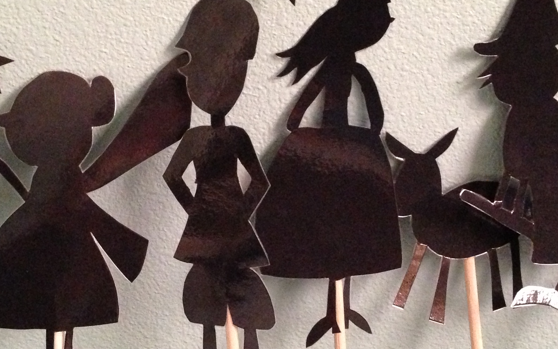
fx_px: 1095
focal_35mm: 72
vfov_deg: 18.1
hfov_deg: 28.6
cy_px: 150
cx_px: 248
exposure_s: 1/15
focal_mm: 4.13
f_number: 2.4
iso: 640
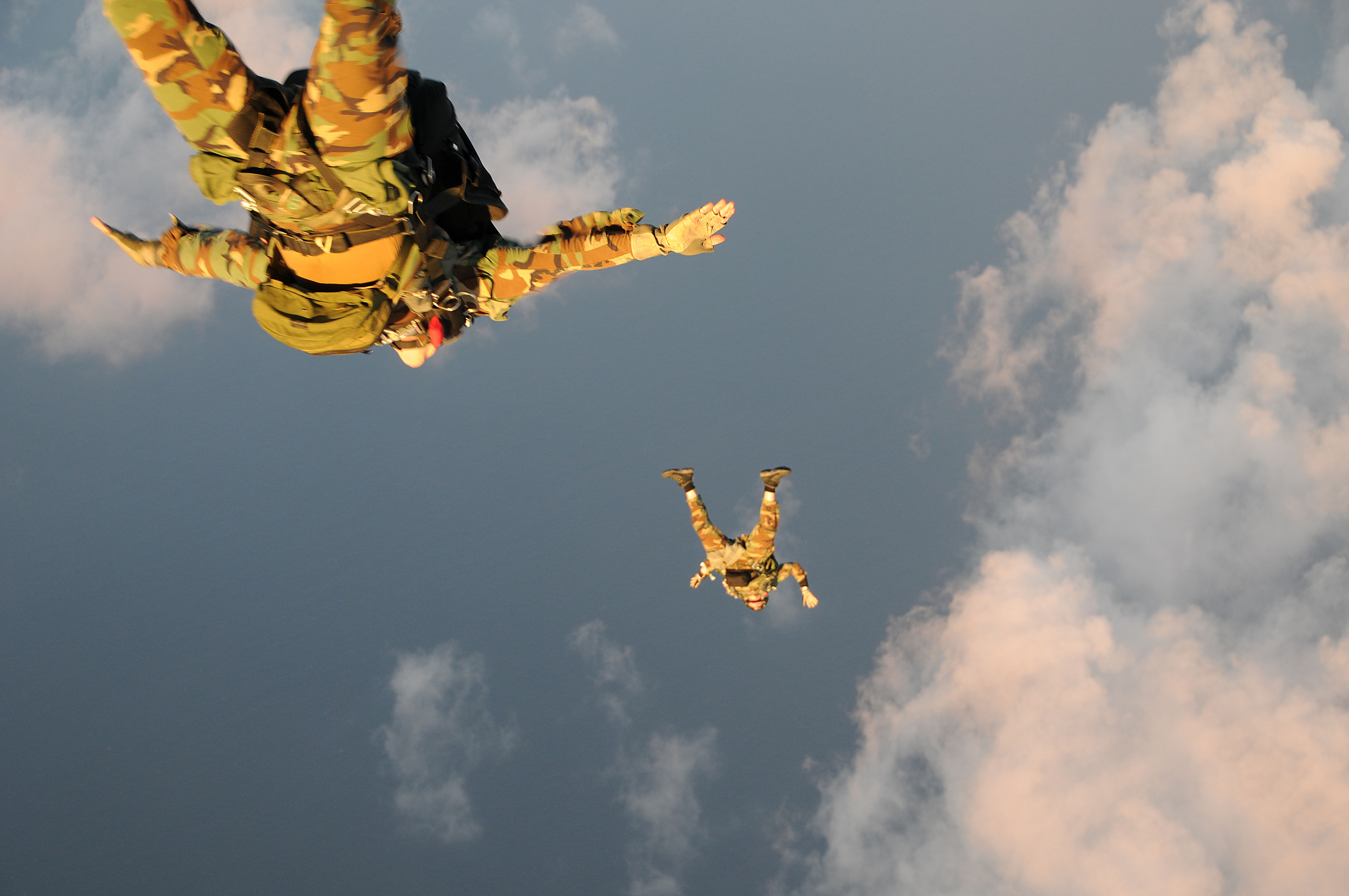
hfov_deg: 33.4
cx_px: 674
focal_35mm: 60
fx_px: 2246
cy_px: 448
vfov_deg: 22.6
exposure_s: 1/200
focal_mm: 40
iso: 200
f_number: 5
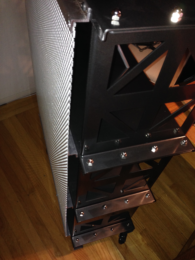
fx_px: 248
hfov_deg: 42.9
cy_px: 130
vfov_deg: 55.4
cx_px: 98
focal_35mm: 33
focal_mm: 4.12
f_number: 2.4
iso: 125
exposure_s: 1/16
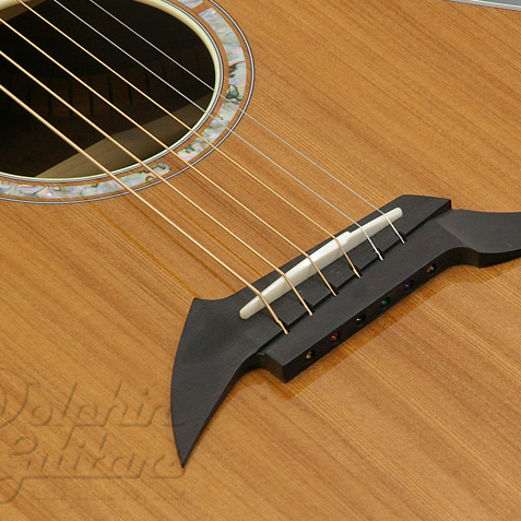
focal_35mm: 356
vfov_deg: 4.9
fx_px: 6062
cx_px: 294
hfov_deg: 4.9
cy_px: 260
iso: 400
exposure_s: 1
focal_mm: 200
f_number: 19
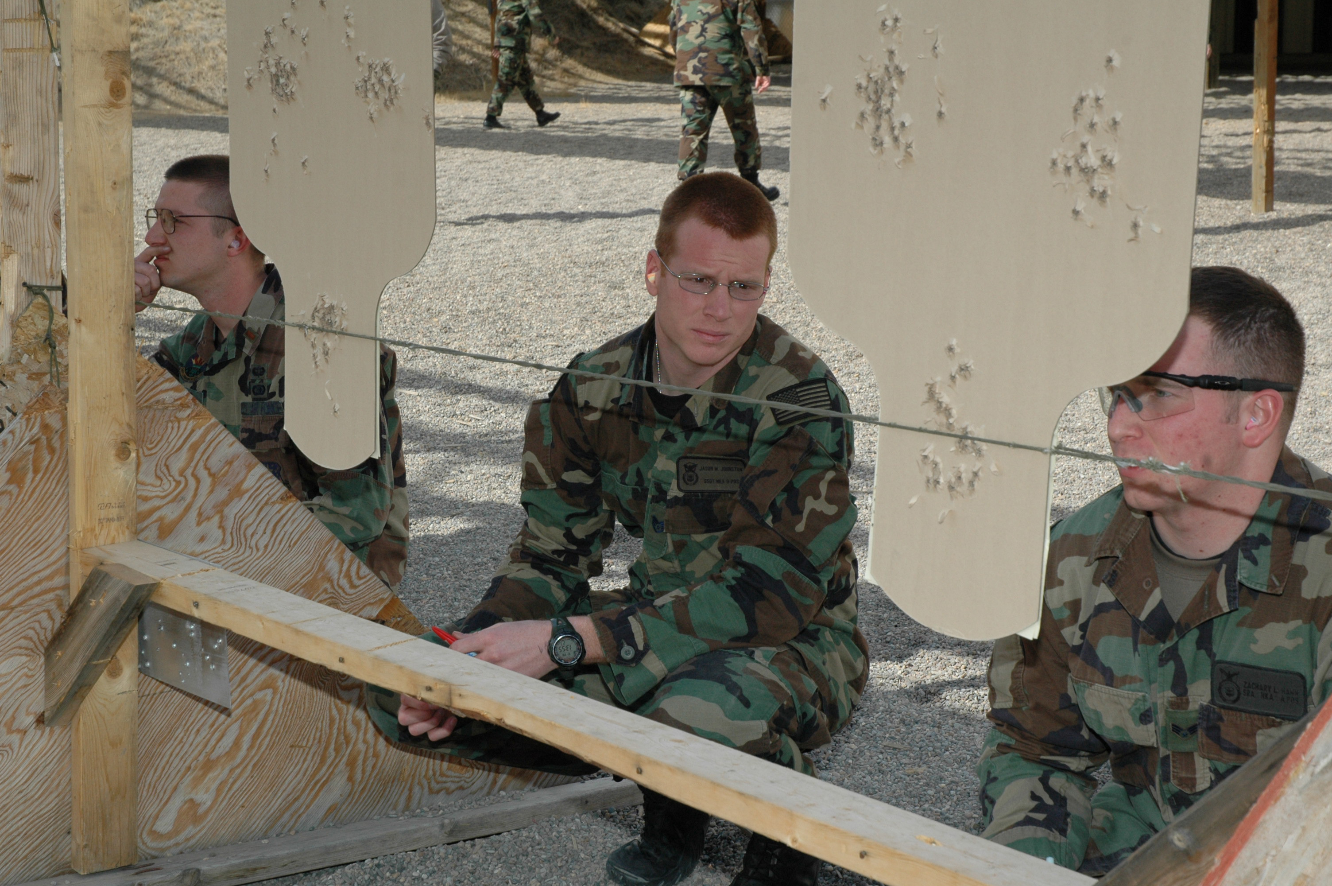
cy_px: 443
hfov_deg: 29.3
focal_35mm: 69
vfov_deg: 19.7
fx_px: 2551
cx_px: 666
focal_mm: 46
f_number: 10
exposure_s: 1/400
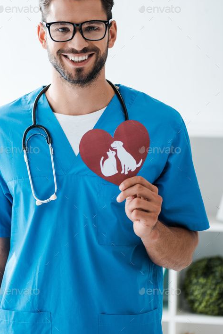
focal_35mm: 131
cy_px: 147
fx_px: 1217
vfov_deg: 15.6
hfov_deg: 10.5
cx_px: 88
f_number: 3.5
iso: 250
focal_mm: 105
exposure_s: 1/200
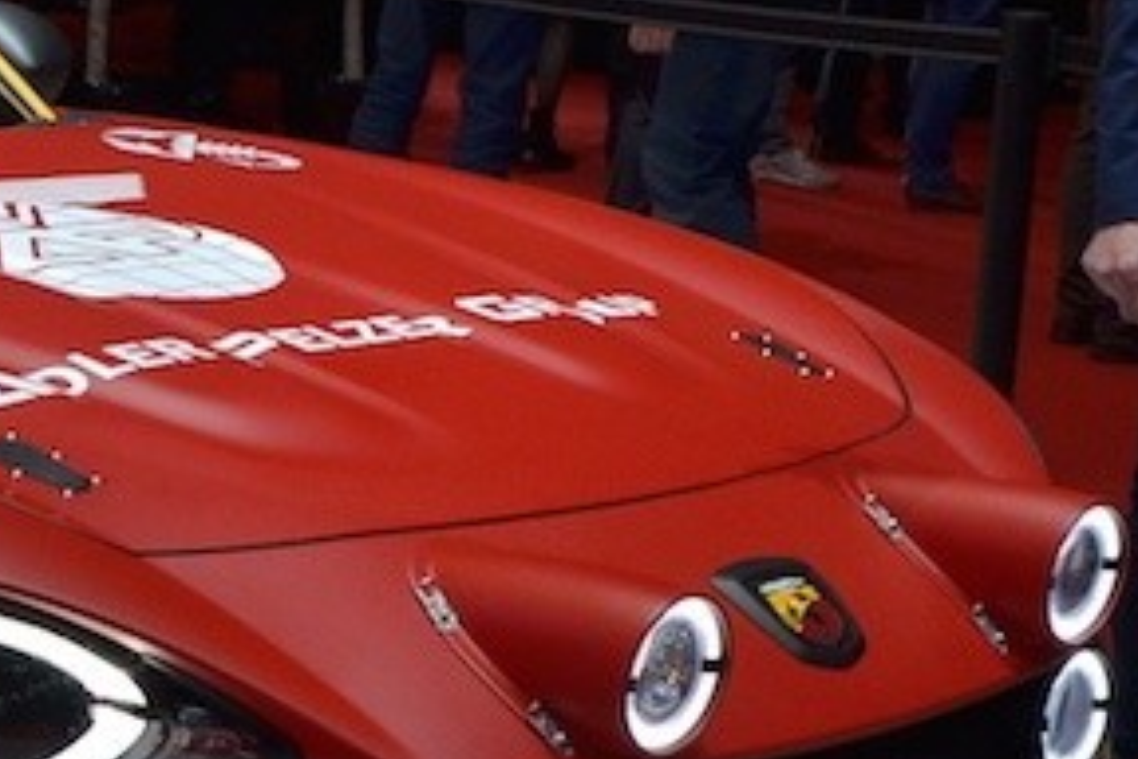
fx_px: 3533
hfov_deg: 17.6
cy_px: 482
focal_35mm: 112
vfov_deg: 12.2
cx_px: -122
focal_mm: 21
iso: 500
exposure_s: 1/100
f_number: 5
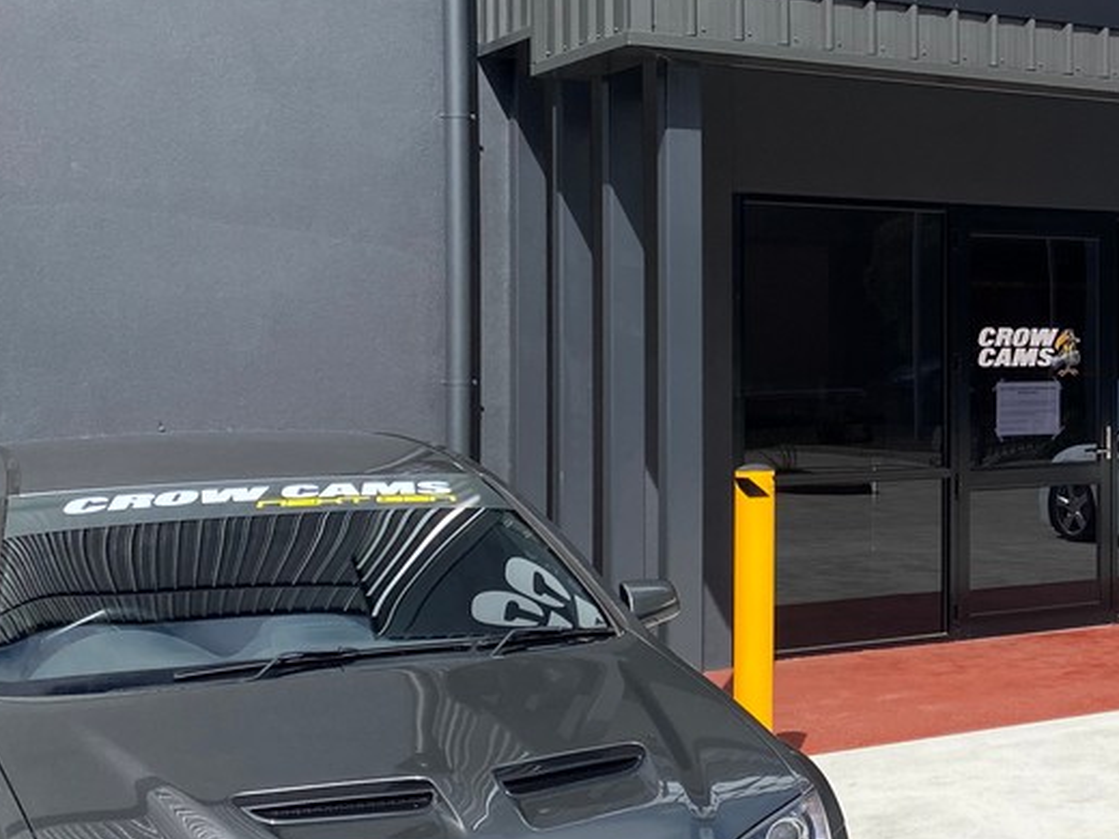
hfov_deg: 29.7
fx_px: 1940
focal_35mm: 60
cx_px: 1156
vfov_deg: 24.4
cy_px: 355
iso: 32
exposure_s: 1/5236
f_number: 1.8
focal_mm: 4.25
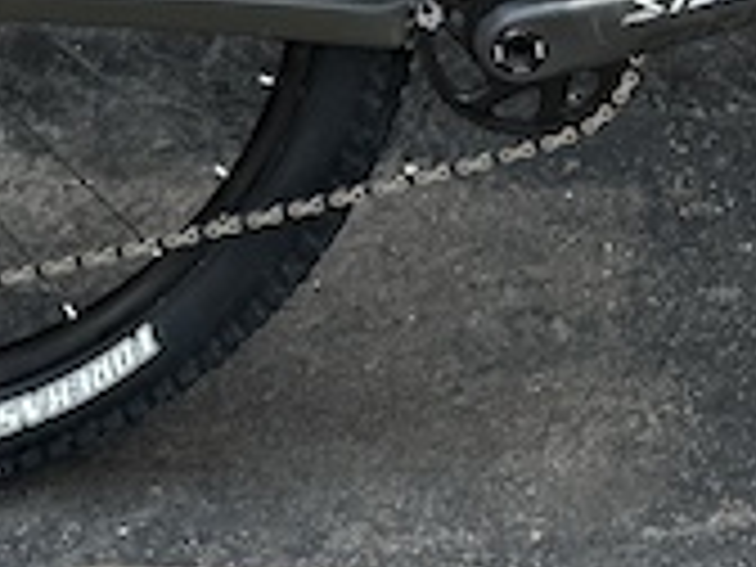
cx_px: 864
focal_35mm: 114
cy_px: -549
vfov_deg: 11.7
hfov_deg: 16.7
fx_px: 2490
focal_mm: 6.76
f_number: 1.78
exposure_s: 1/1339
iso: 80
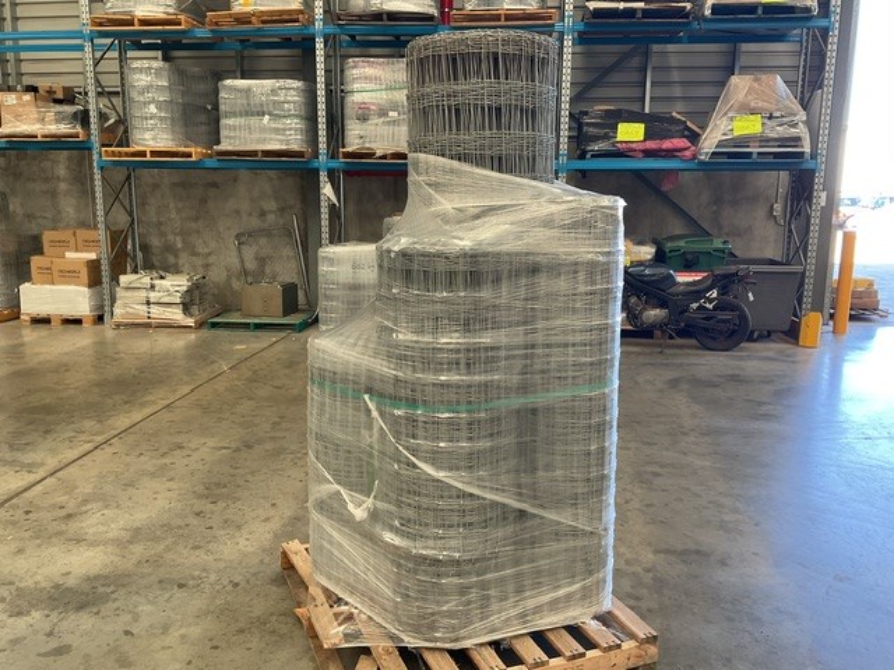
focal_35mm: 29
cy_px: 335
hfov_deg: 61.7
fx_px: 749
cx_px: 447
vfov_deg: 48.2
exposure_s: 1/100
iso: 64
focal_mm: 3
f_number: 1.8
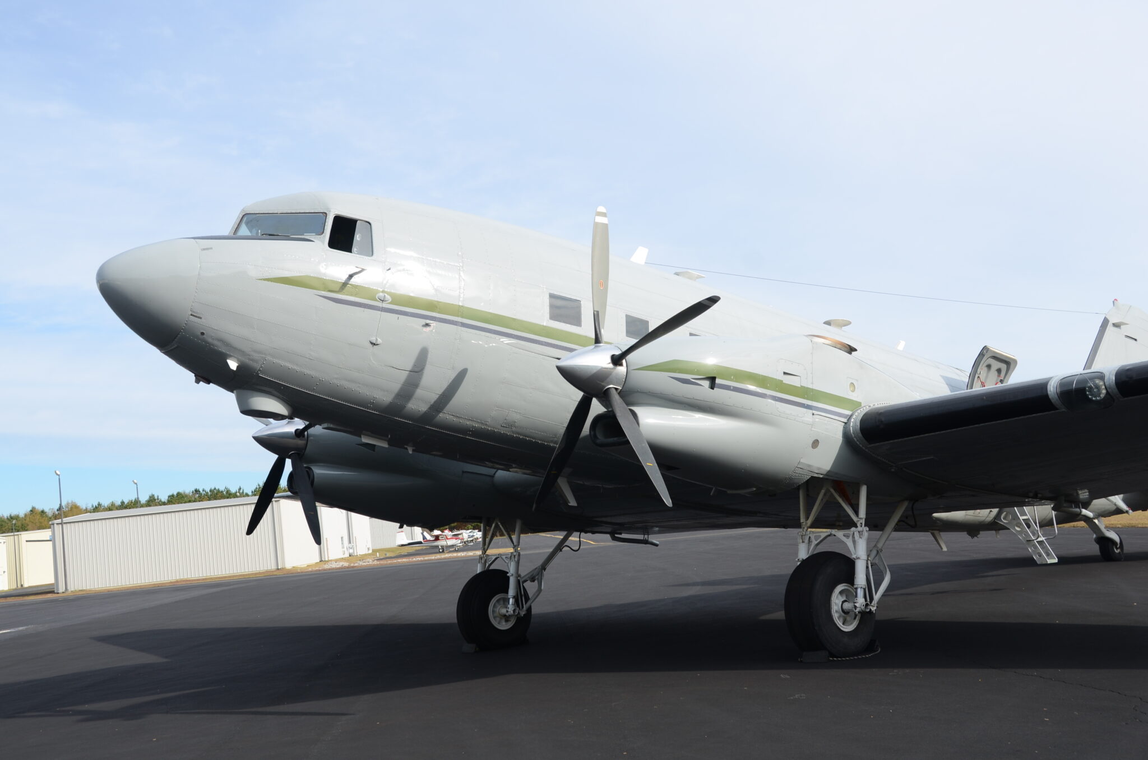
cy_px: 380
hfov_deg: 49.6
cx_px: 574
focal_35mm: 39
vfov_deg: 34.1
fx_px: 1241
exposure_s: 1/250
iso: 100
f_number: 8
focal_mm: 26
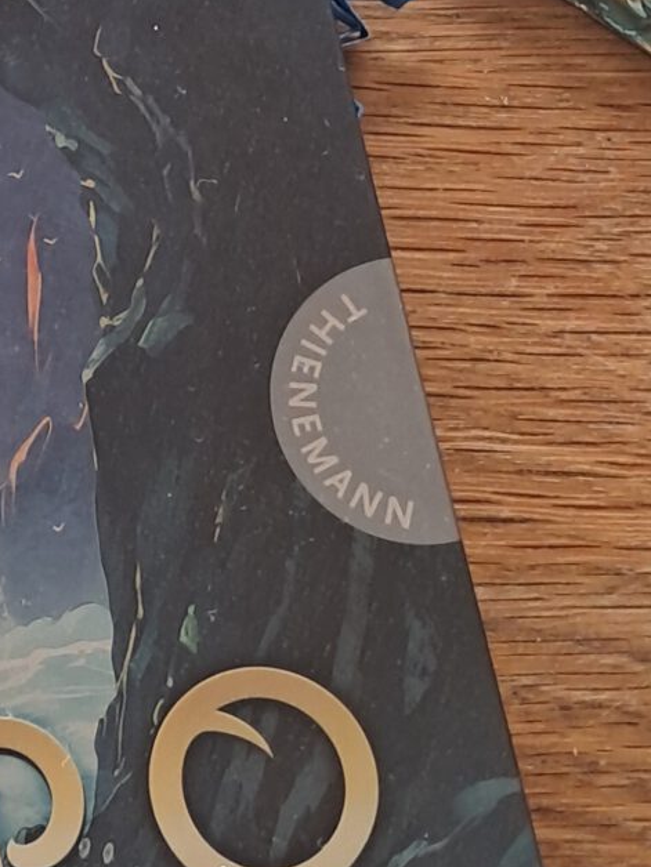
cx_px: -276
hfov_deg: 12.9
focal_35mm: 110
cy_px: 261
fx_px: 2758
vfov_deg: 17.8
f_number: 1.8
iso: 320
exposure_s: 1/33
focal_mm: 4
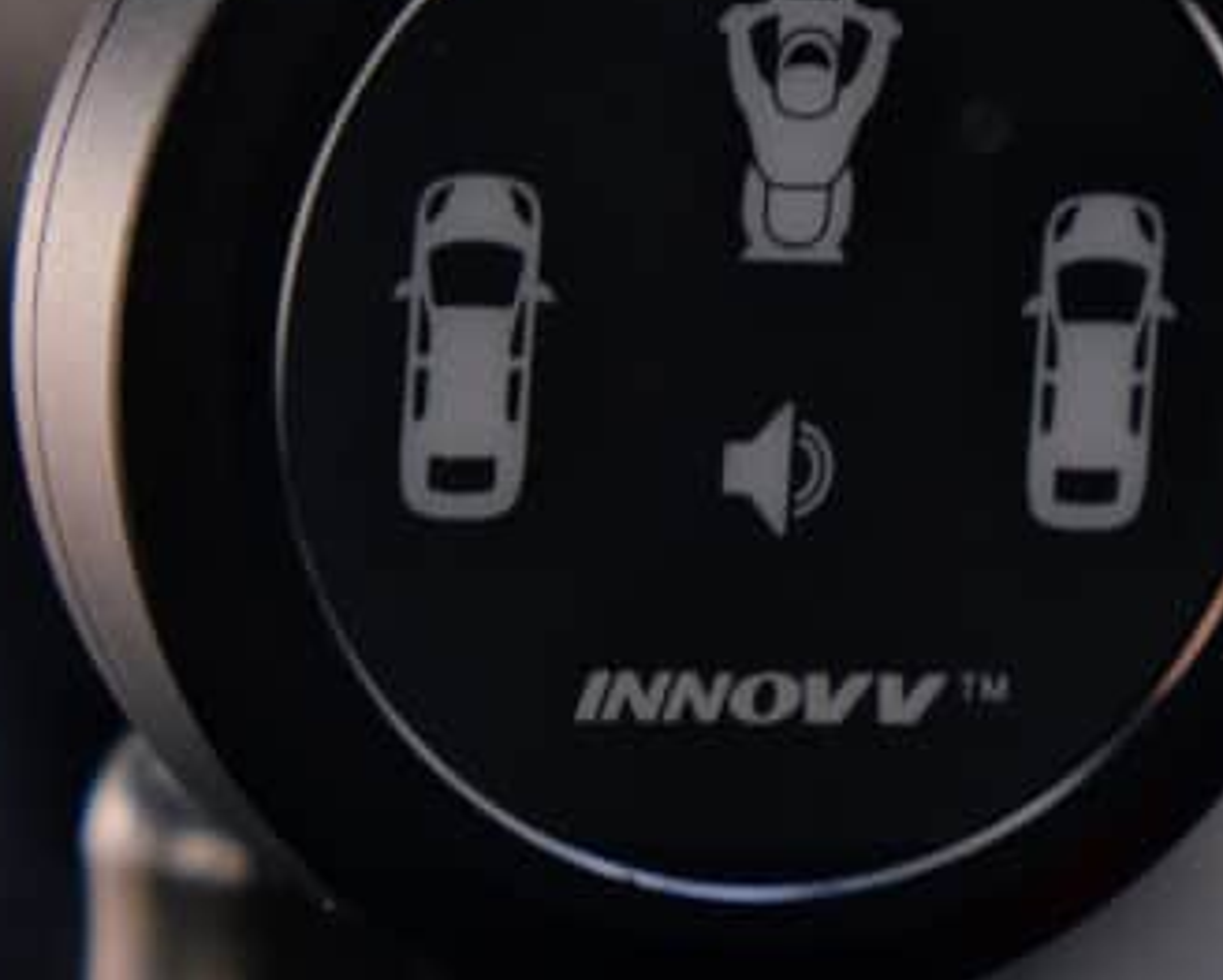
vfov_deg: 6.4
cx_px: 1042
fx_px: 8804
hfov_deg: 7.9
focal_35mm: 243
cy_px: 361
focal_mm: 55
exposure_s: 1/13
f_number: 4.5
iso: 250
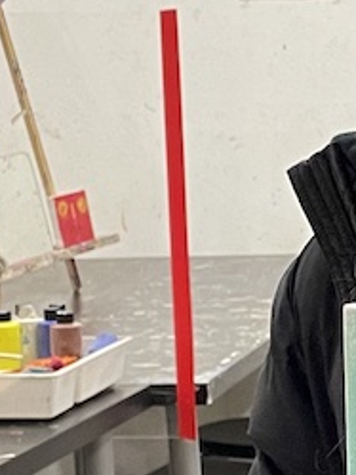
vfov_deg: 14.2
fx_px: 1904
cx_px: 607
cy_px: 314
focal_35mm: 139
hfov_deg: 10.2
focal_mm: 4.2
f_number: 1.6
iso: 250
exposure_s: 1/60
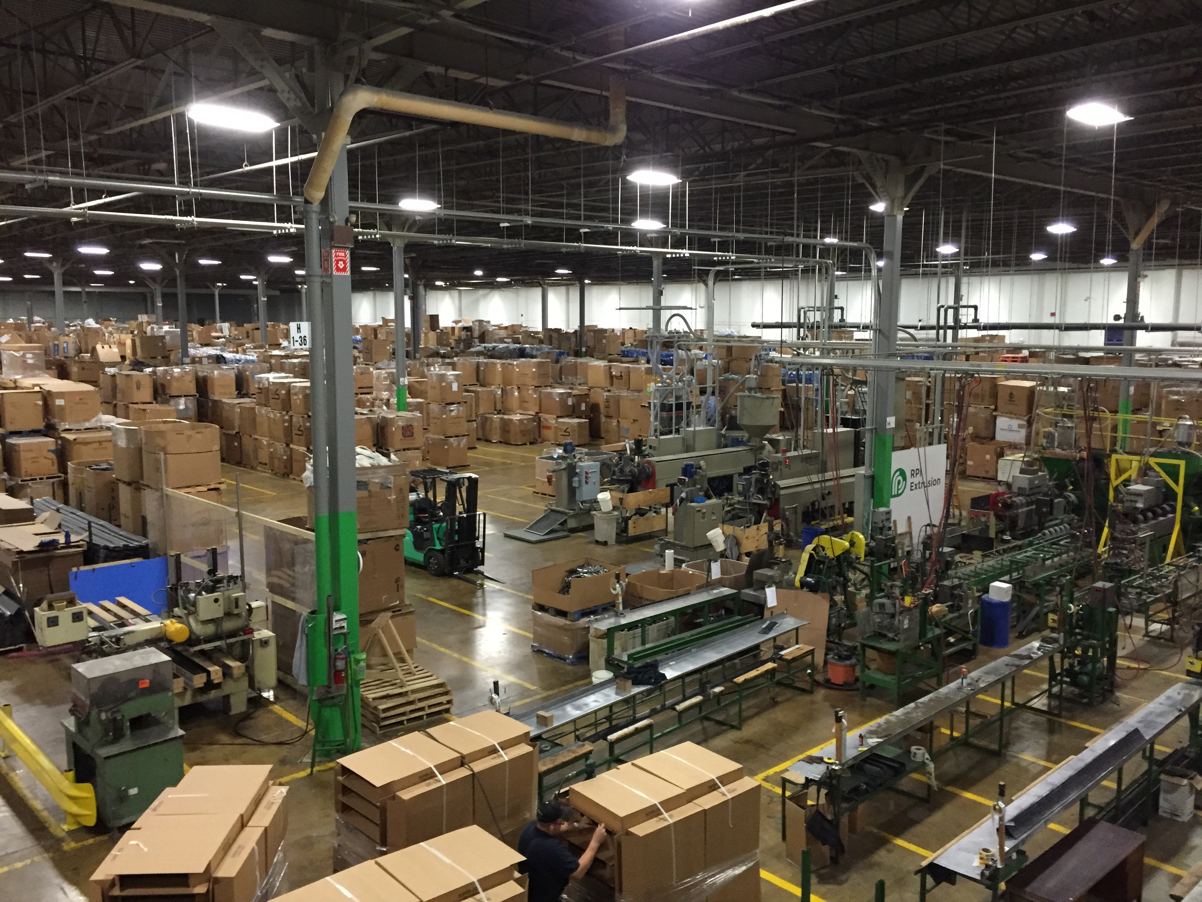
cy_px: 451
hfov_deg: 61.7
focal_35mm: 29
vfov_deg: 48.2
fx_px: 1007
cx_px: 601
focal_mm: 4.15
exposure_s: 1/30
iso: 250
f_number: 2.2
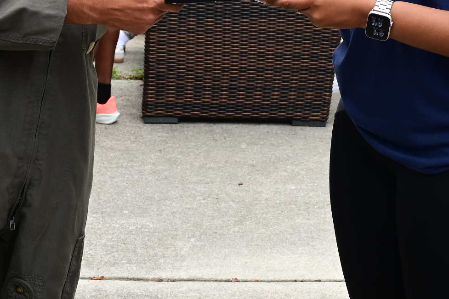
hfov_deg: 21.2
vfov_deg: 13.6
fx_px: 1197
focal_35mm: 96
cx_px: 250
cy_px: -115
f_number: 8
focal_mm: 31
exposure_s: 1/200
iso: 500
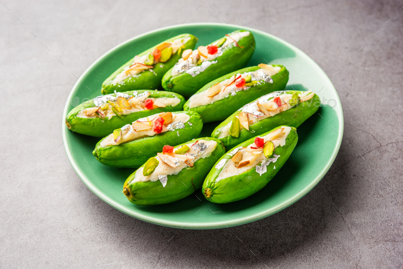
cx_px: 202
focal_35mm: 60
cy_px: 134
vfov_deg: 22.6
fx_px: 672
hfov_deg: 33.4
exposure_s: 1/125
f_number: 7.1
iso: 100
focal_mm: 60
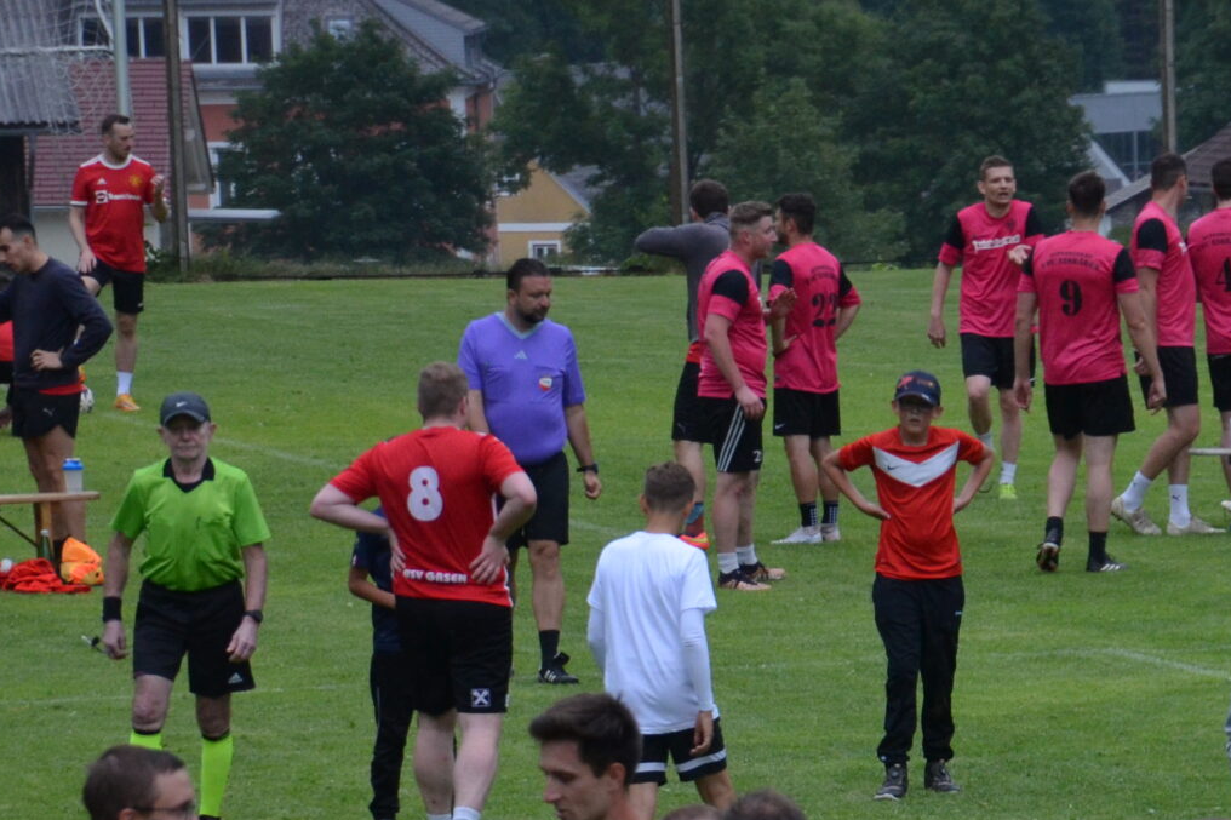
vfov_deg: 3.5
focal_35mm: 396
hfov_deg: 5.2
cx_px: 1124
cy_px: 979
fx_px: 13547
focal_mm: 105
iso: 800
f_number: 5.6
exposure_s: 1/500
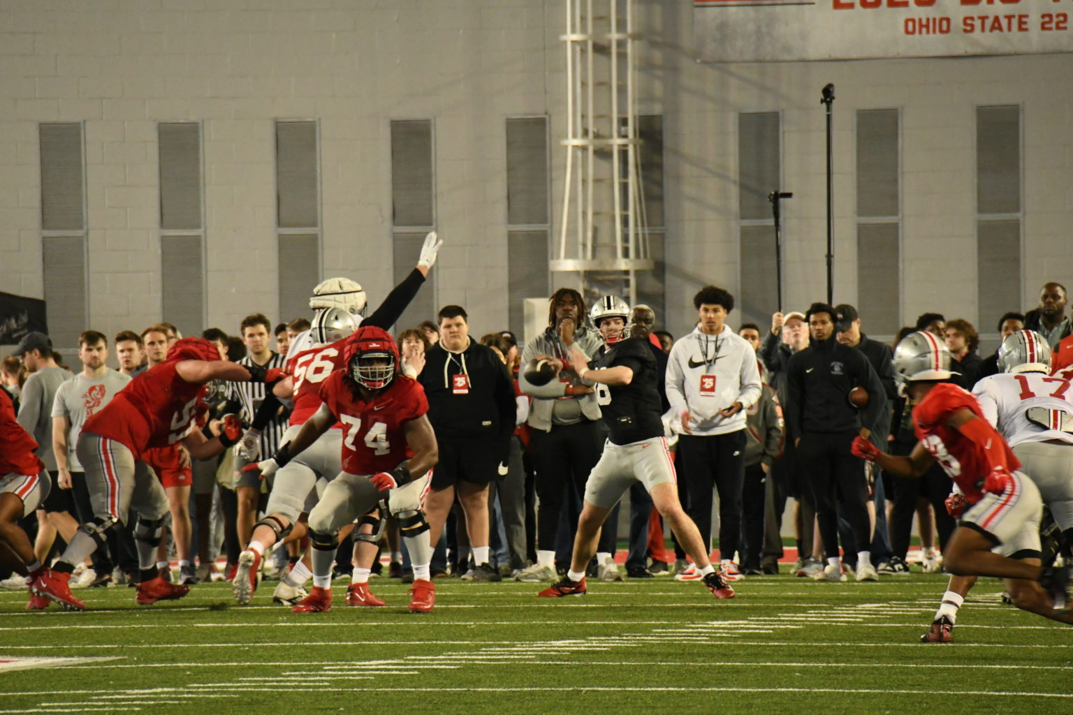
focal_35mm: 450
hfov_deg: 4.6
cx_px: 536
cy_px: 358
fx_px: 13411
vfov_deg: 3.1
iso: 5000
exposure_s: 1/320
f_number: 7.1
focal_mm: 300
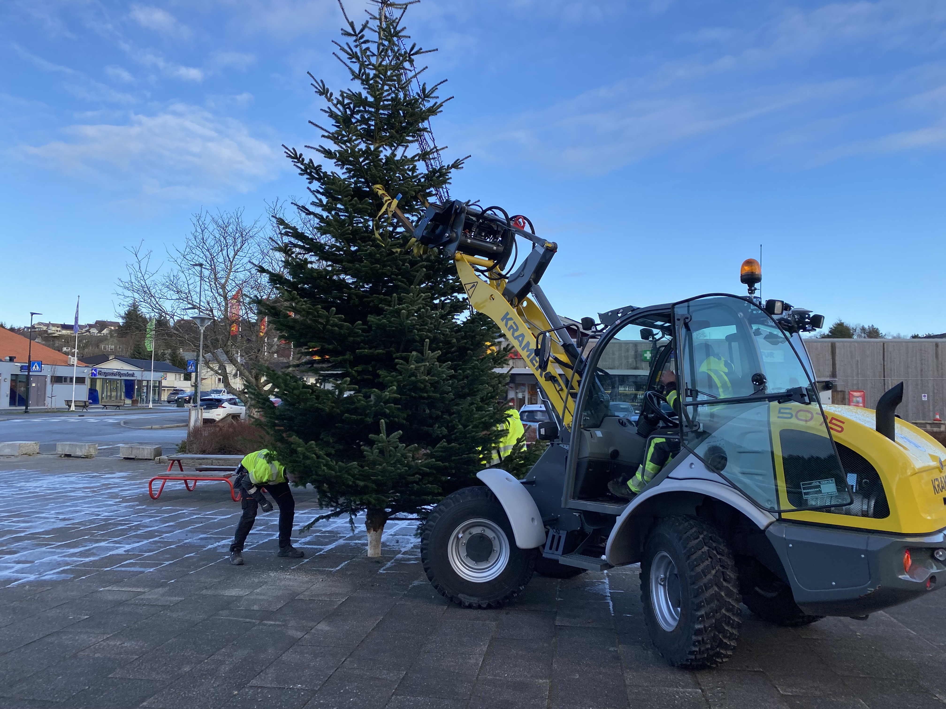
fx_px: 711
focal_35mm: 26
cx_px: 473
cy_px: 354
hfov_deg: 67.3
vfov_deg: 53.1
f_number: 1.8
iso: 32
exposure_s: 1/852
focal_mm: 4.25
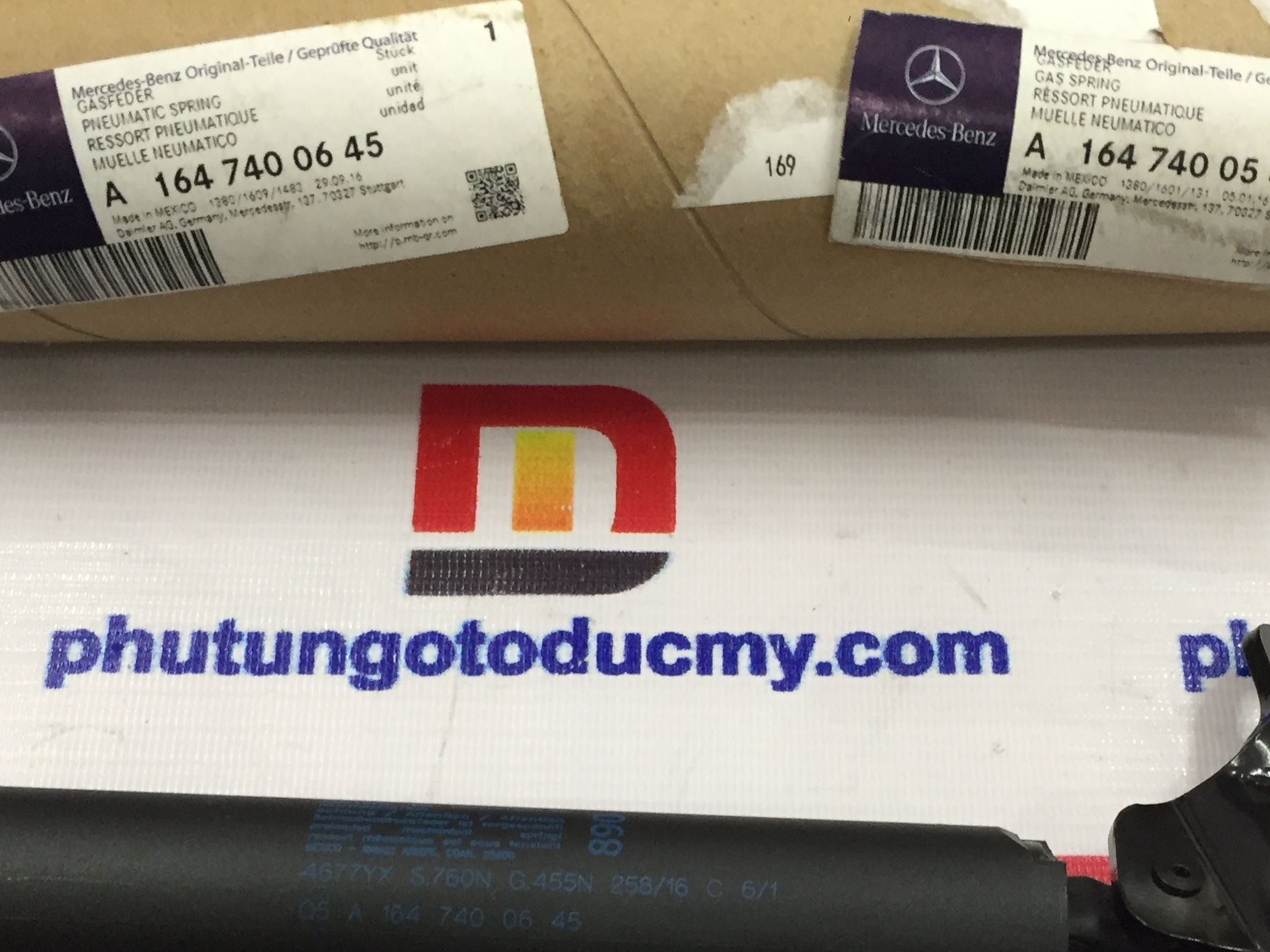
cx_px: 785
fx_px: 1908
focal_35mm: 52
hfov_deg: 36.6
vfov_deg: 27.4
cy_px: 769
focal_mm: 4.15
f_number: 2.2
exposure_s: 1/33
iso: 125
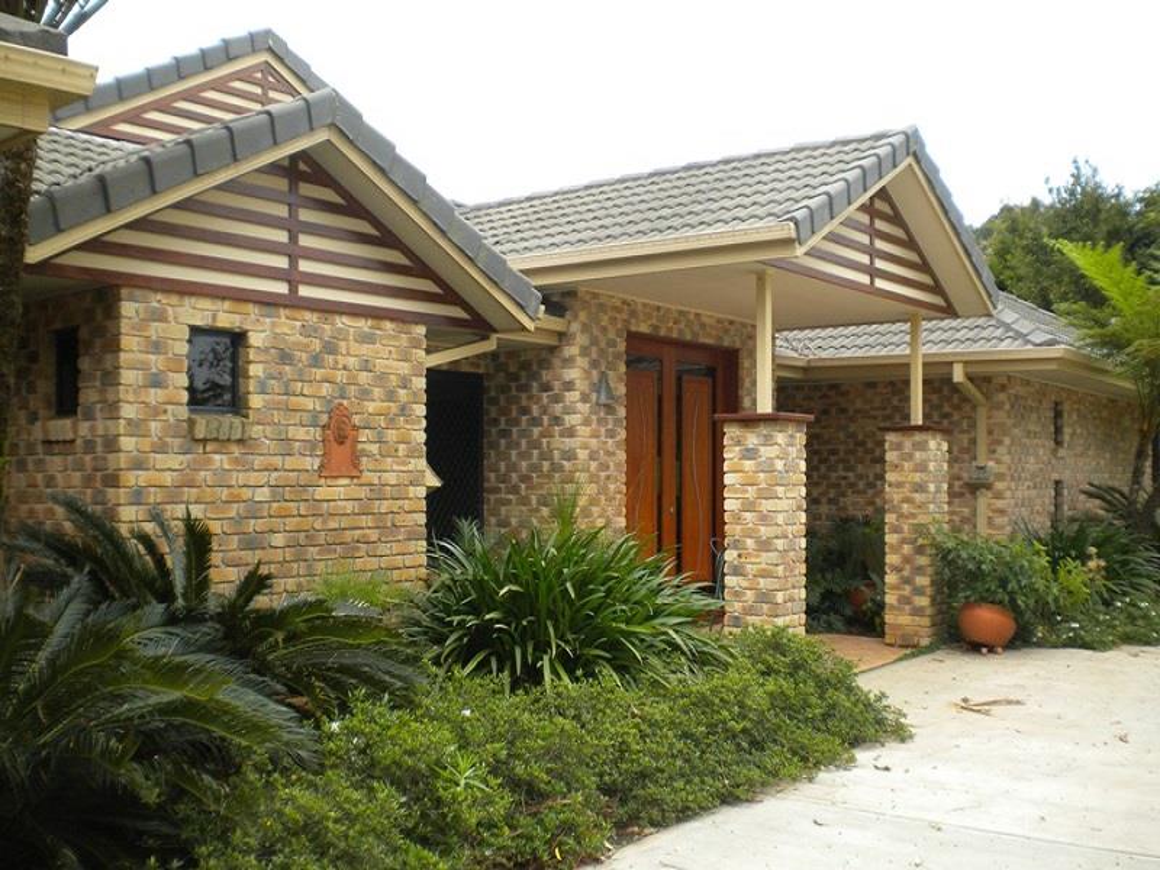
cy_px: 435
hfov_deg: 52.6
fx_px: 1173
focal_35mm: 35
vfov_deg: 40.7
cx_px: 580
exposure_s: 1/218
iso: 113
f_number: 4.6
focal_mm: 6.3
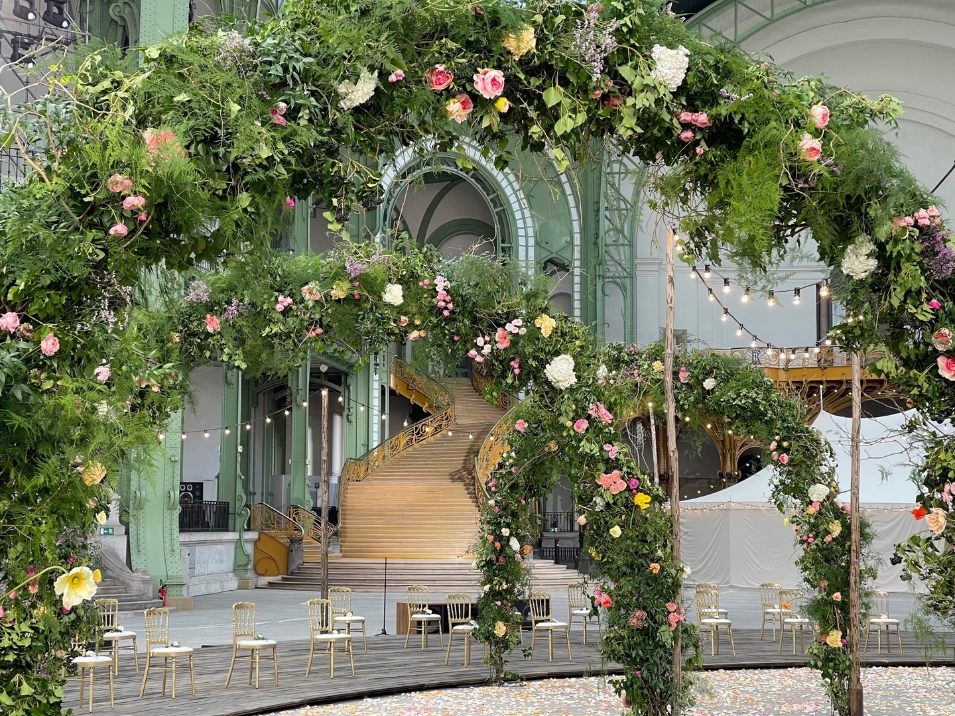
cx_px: 478
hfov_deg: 30.3
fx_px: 1766
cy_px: 358
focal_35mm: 64
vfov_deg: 22.9
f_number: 2.2
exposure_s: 1/122
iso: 50
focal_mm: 7.5
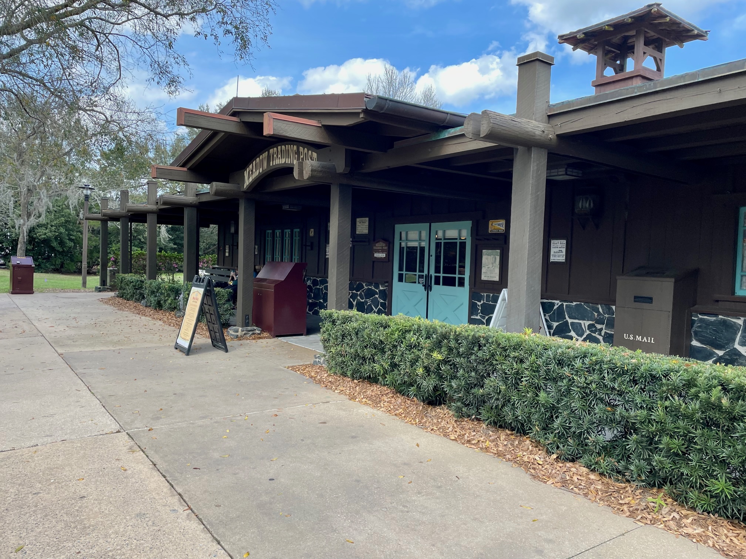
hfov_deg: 67.3
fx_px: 560
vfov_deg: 53.1
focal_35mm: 26
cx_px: 373
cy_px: 280
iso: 32
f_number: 1.6
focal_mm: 4.2
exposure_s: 1/553
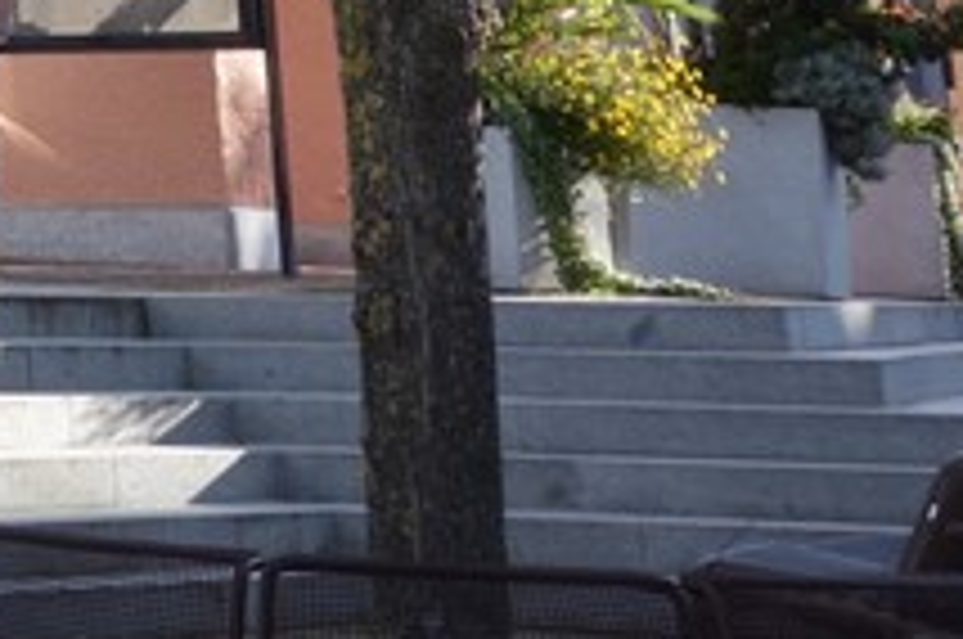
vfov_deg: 8.4
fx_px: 4033
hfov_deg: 11.5
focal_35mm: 151
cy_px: -788
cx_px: -1282
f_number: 8
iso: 200
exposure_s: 1/100
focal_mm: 10.4
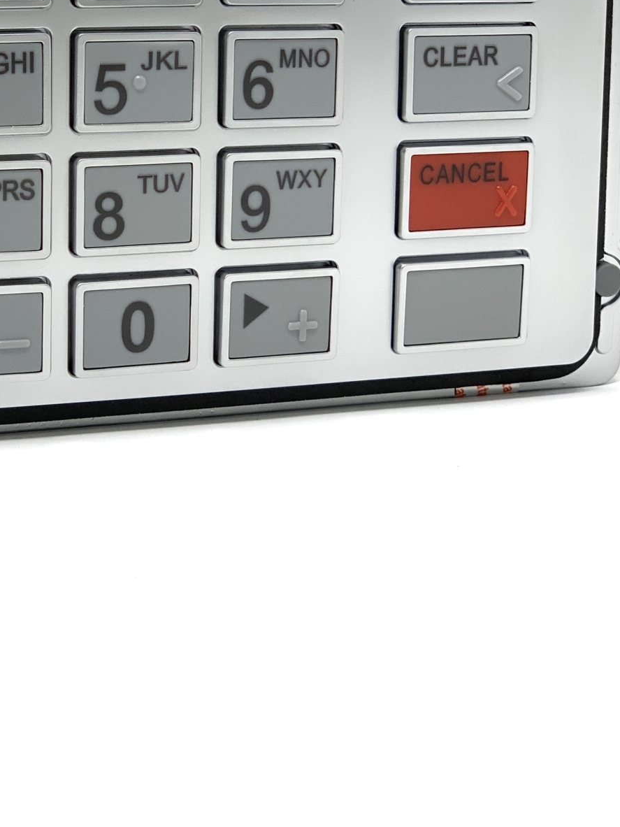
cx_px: 178
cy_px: 191
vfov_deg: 21.6
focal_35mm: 90
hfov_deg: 16.4
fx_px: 2150
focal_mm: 6
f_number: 2.4
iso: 25
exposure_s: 1/122
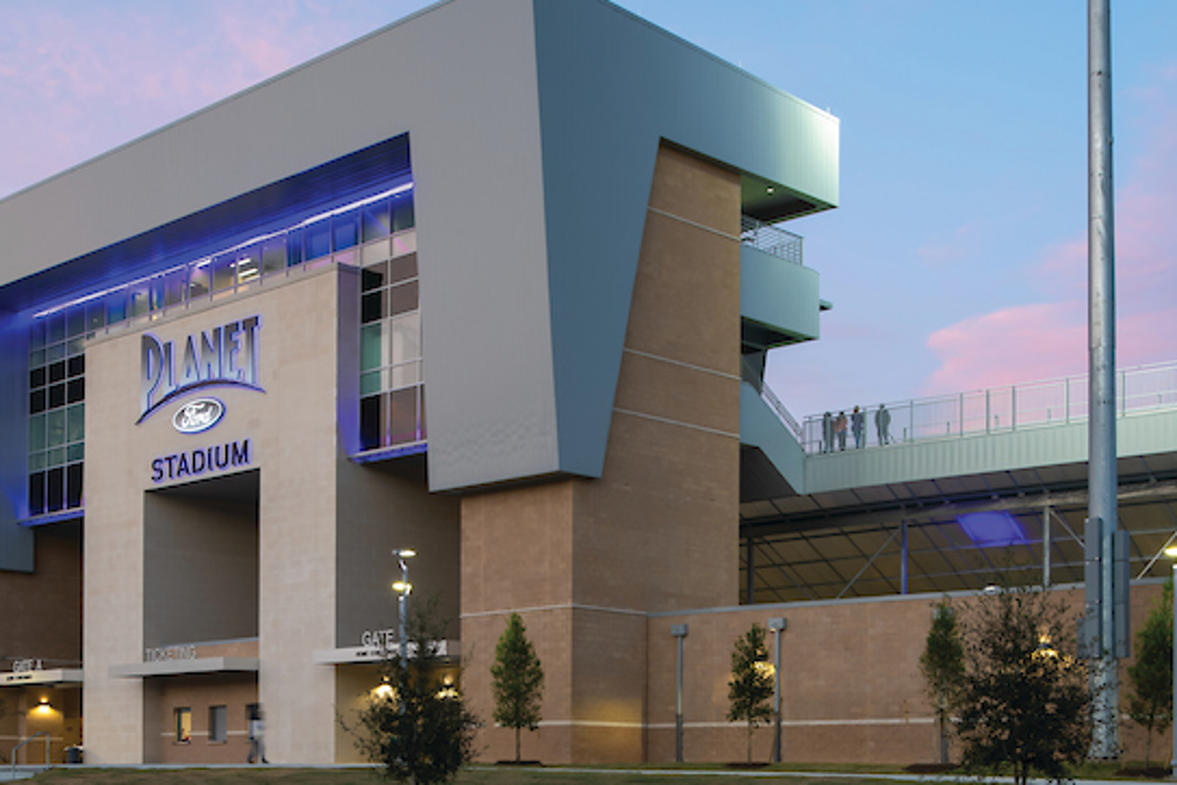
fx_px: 1733
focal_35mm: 53
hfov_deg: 37.5
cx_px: 583
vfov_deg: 24.7
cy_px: 74
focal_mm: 24
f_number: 9.5
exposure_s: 1/2.5
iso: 64
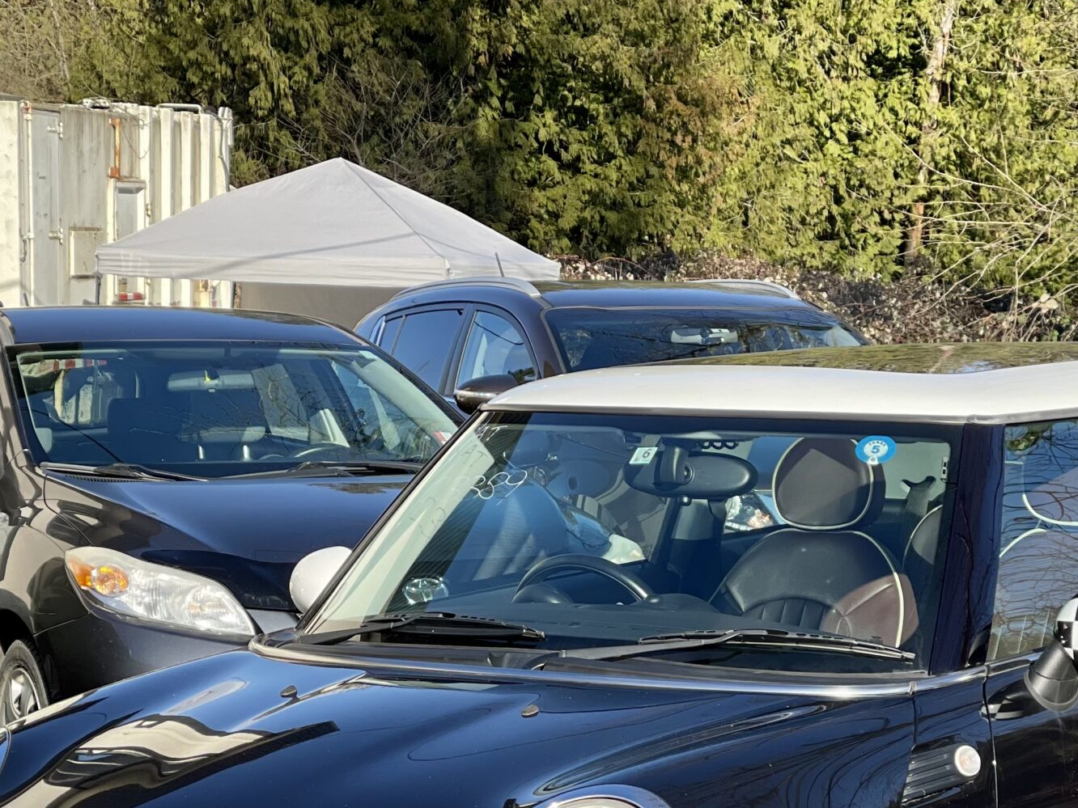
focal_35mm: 123
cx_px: 686
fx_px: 3830
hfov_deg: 16.0
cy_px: 743
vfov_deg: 12.0
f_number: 2.2
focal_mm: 7.5
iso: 32
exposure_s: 1/605
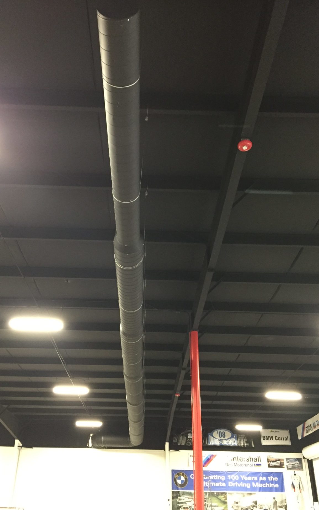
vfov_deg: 61.2
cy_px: 256
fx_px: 431
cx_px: 154
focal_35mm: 31
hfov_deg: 40.6
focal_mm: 4.15
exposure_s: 1/24
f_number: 2.2
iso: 250
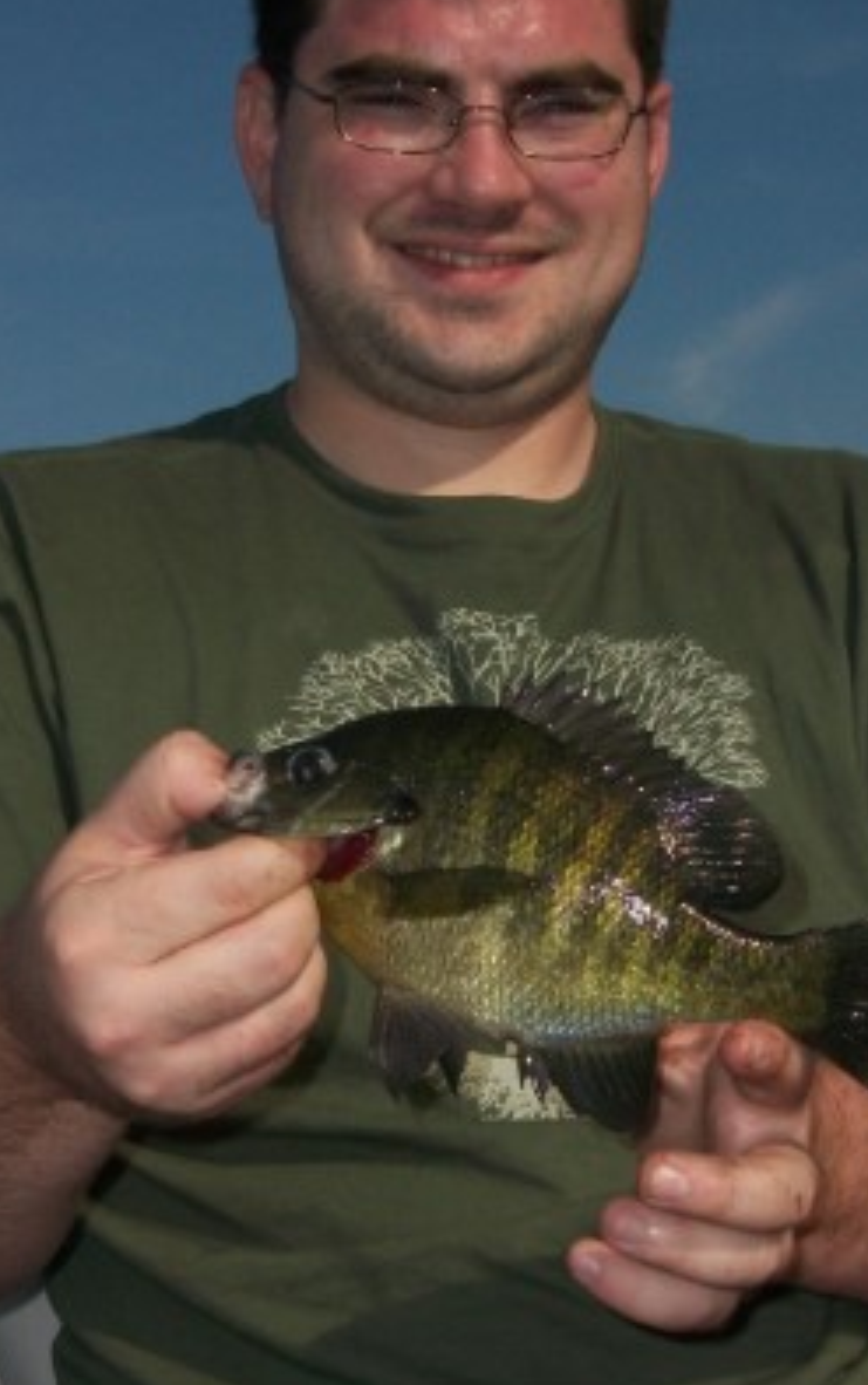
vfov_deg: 24.0
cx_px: 411
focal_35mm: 86
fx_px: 3248
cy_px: 816
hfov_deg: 15.2
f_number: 7
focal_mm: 8.8
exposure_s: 1/640
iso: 80
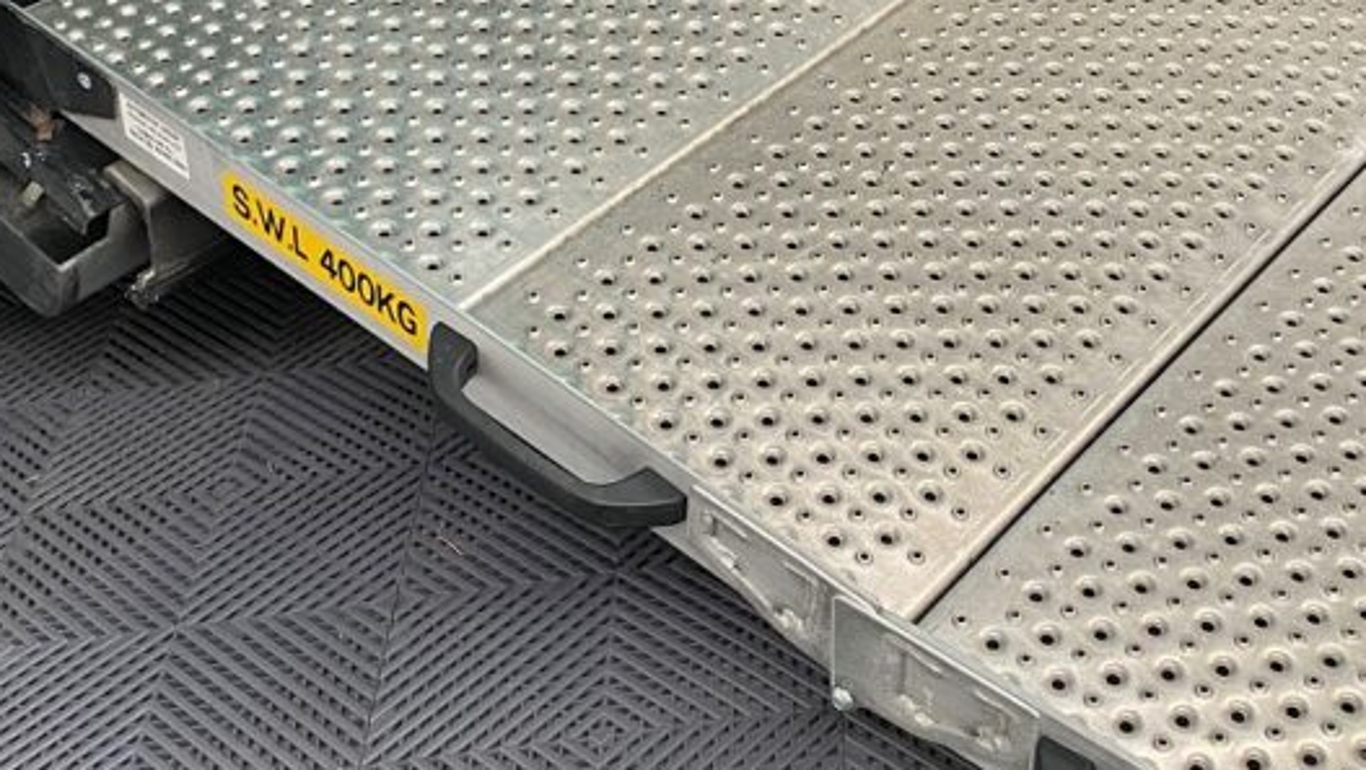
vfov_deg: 21.8
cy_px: 244
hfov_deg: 37.5
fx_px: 1993
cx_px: 876
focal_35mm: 55
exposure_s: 1/50
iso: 100
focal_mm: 4.25
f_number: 1.8
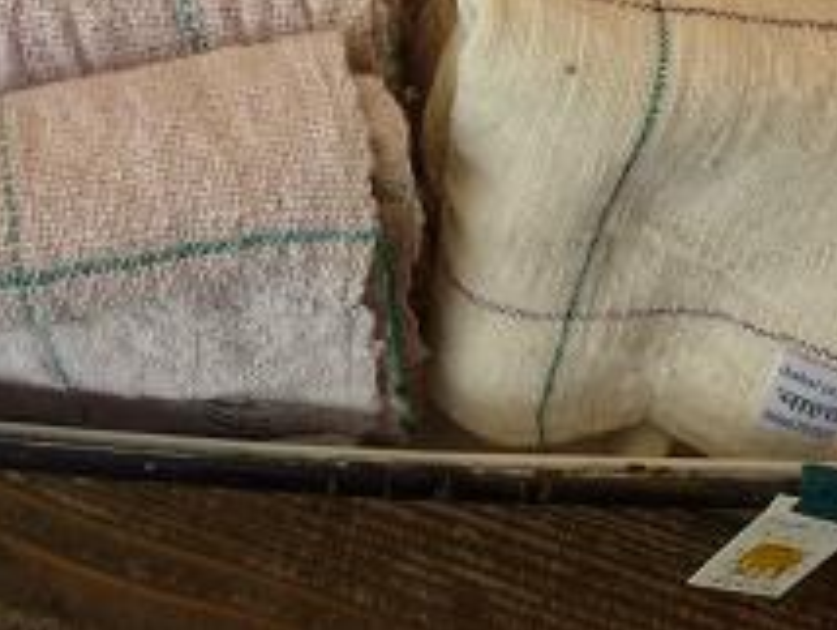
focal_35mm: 46
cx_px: 352
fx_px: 1114
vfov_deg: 29.9
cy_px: 31
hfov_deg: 41.1
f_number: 3.3
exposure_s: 1/40
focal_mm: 4.3
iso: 200
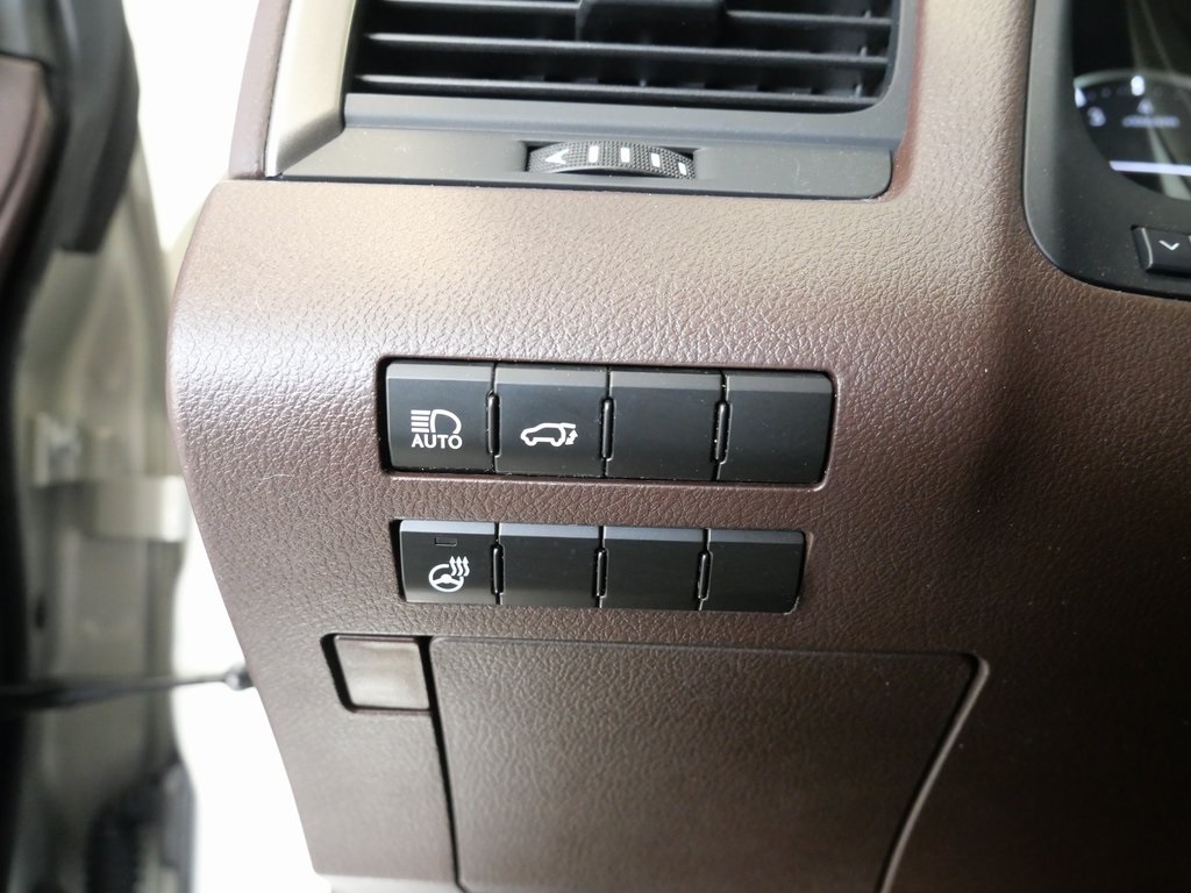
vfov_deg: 56.8
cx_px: 596
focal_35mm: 24
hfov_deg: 71.6
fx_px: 826
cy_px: 446
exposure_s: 1/50
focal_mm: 12
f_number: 3.5
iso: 3200
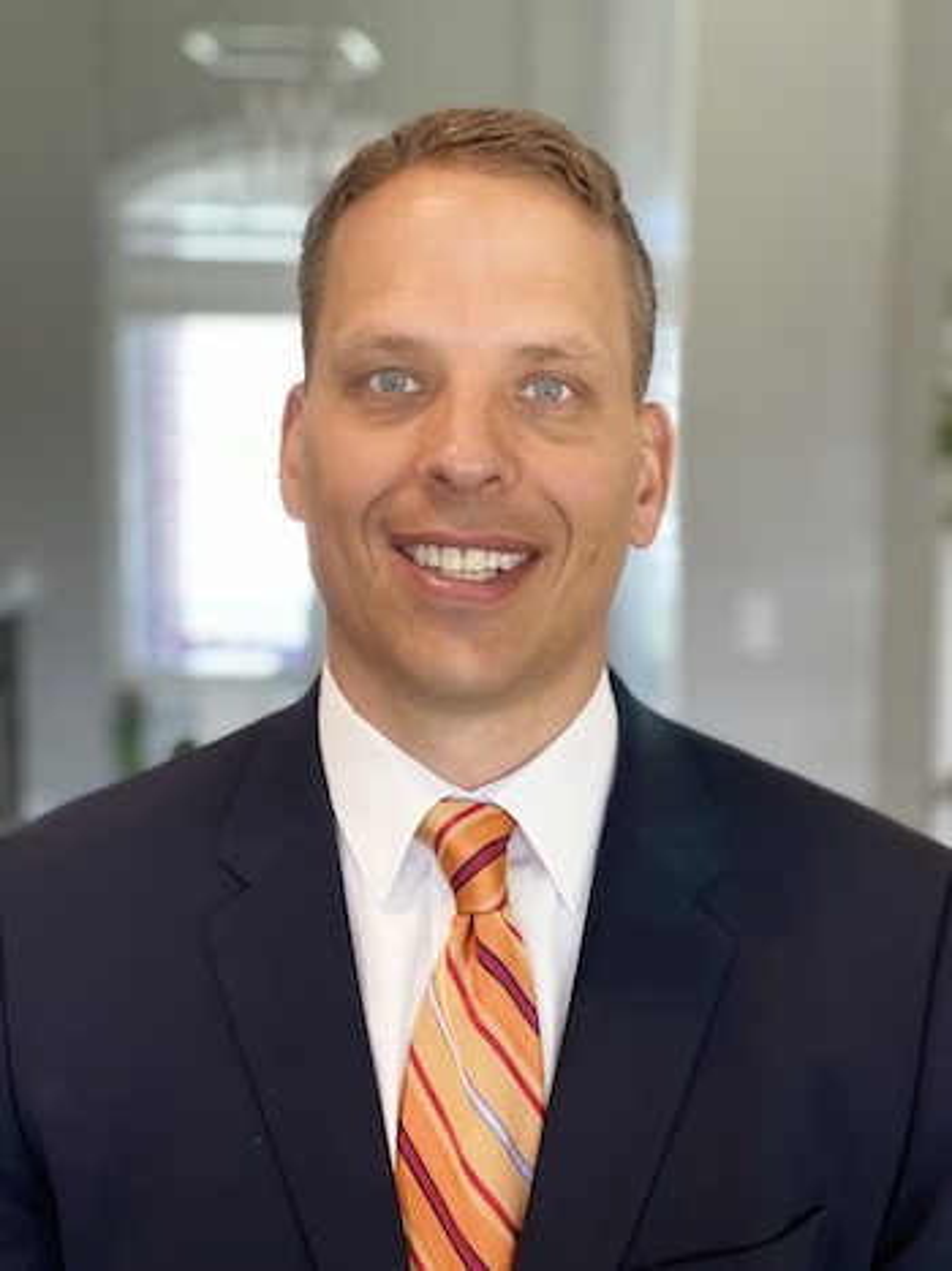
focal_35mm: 52
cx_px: 476
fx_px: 1908
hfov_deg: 28.0
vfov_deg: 36.8
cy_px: 636
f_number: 2
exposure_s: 1/60
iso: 160
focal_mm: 6
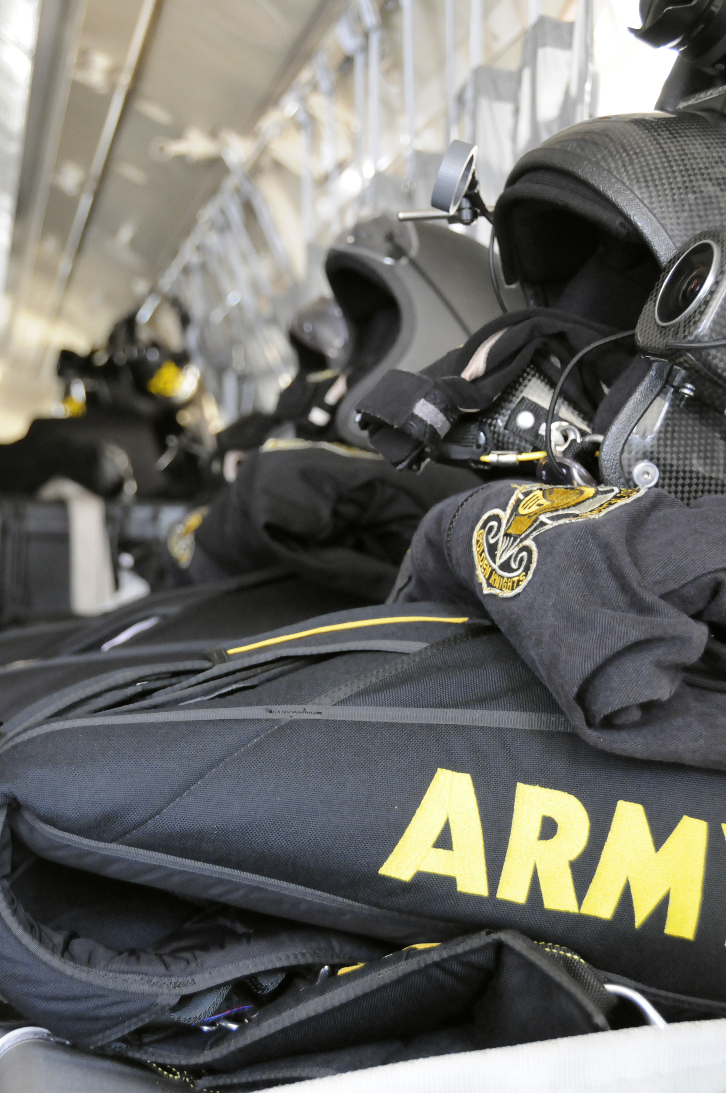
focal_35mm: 52
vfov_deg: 37.9
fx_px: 1592
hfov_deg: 25.7
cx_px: 363
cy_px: 546
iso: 1600
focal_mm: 35
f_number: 4.5
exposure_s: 1/60
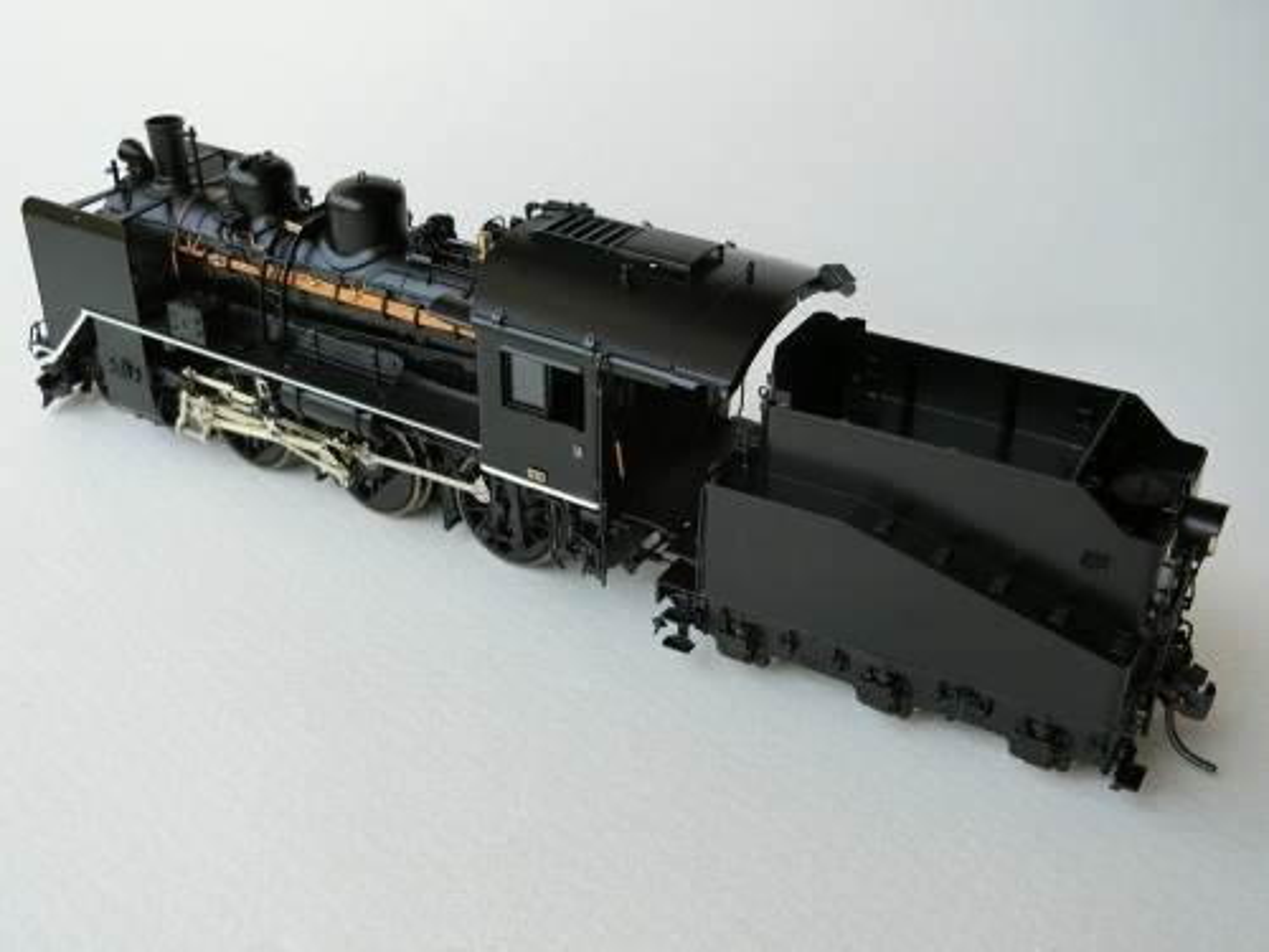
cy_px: 476
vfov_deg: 36.8
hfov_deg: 47.9
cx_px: 634
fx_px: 1430
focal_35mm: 39
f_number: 4.1
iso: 80
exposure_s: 1/160
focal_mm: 6.9
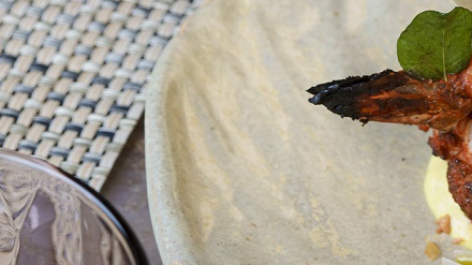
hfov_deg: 6.6
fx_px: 4053
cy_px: 94
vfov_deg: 3.7
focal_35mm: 324
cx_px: 700
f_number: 7.1
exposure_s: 1/100
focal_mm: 90
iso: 160
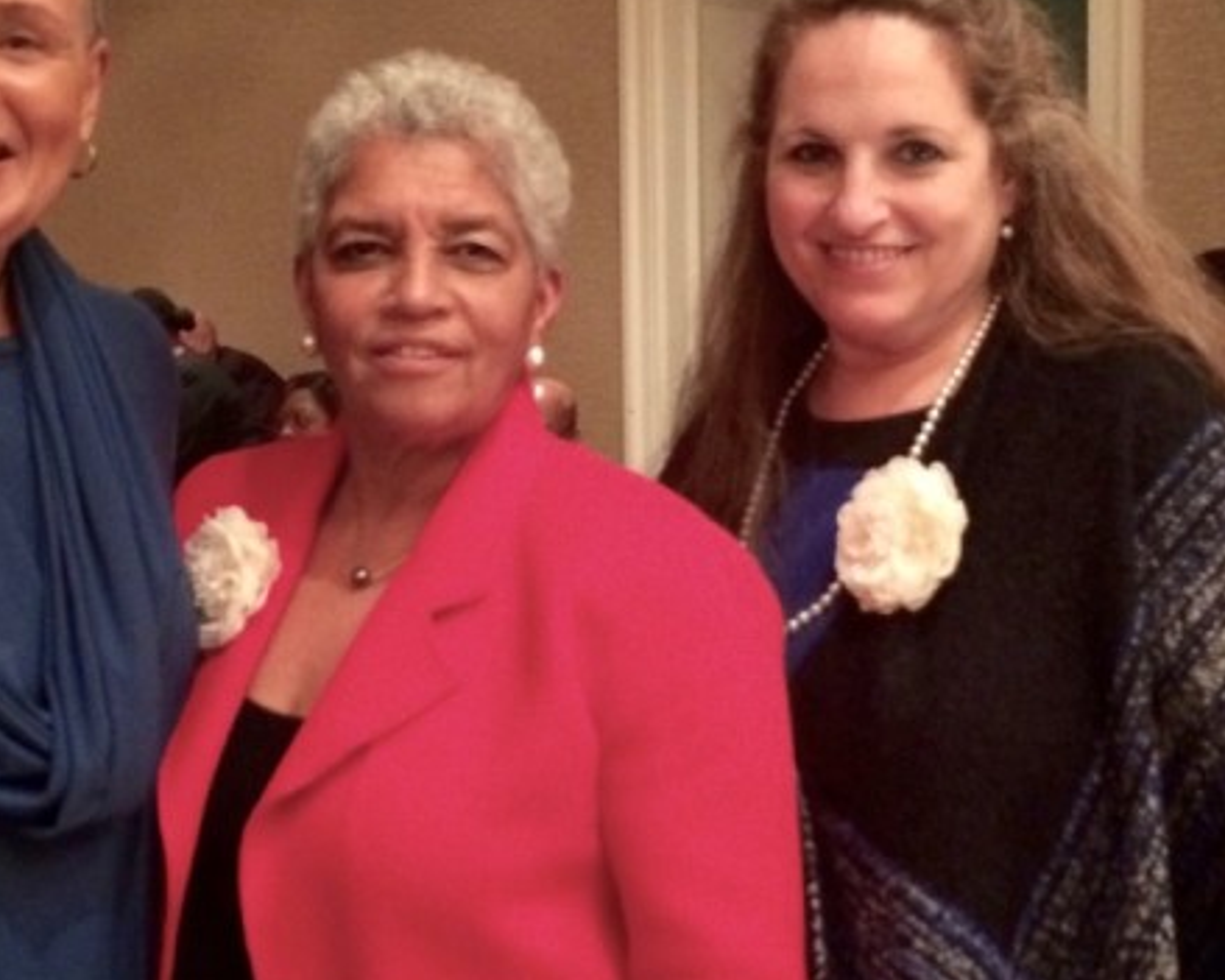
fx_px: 2102
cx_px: 519
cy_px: 526
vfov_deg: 26.2
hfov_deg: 32.4
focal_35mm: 58
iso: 500
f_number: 2.2
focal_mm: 4.15
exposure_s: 1/15
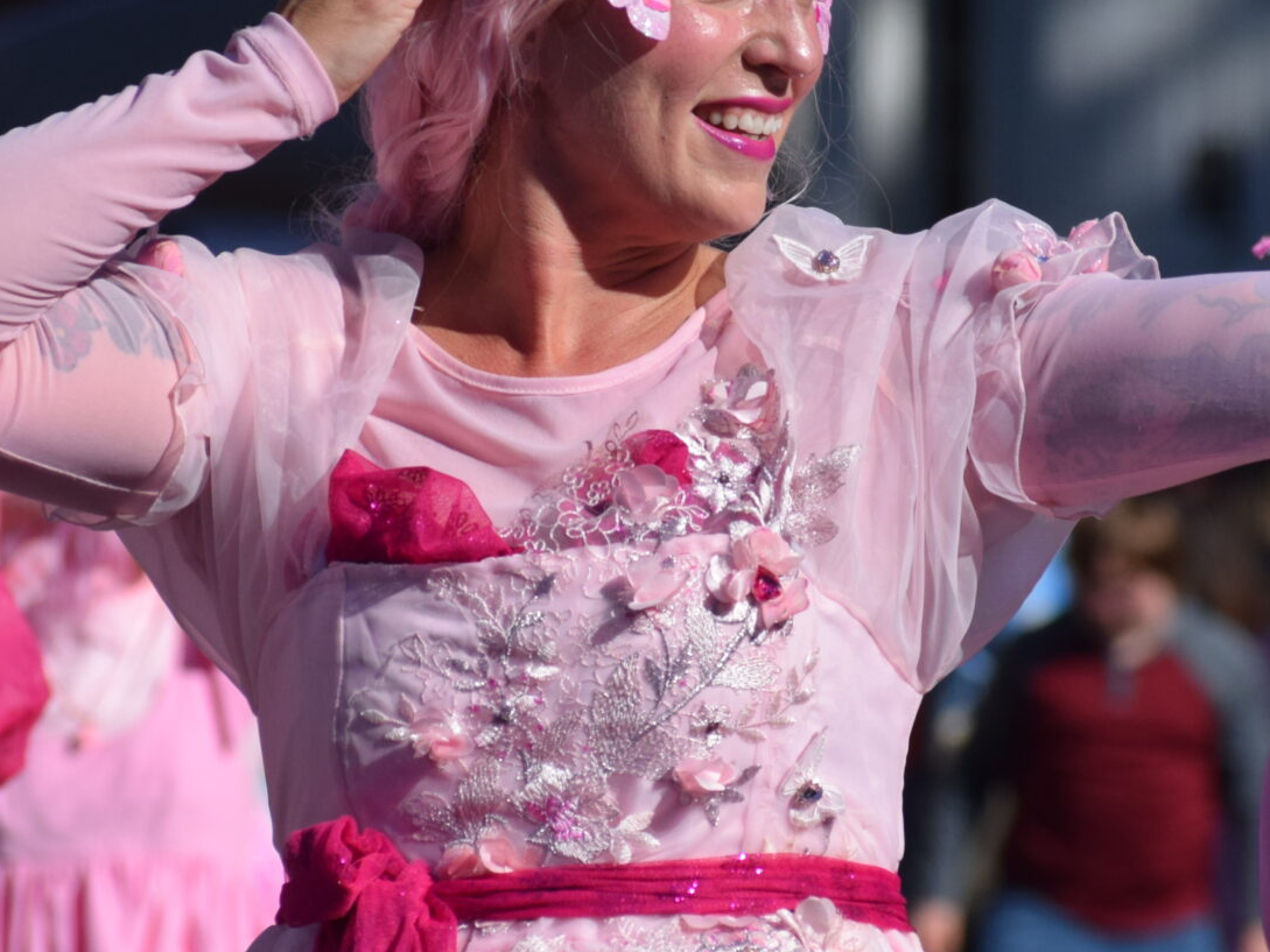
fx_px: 23630
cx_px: 589
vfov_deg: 2.3
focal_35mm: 644
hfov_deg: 3.1
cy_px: 512
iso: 360
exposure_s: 1/2000
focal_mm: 190
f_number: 8
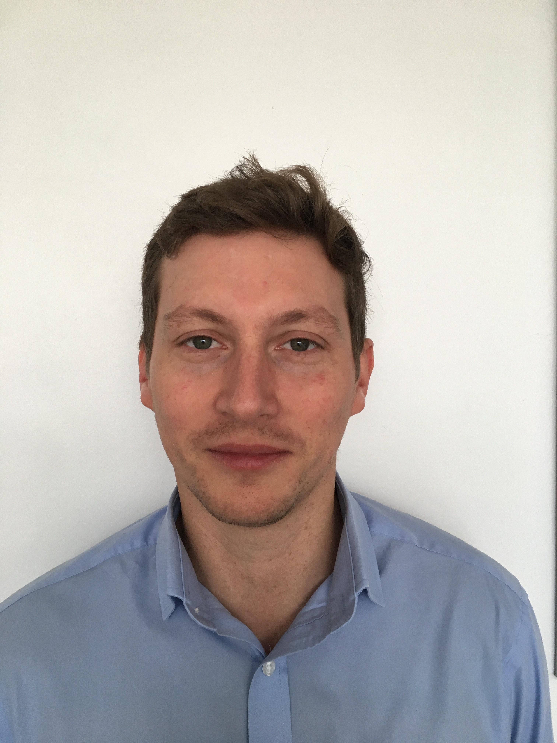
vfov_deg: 61.7
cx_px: 278
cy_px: 372
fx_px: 622
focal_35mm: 29
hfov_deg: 48.2
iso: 40
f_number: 2.2
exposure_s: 1/33
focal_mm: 4.15
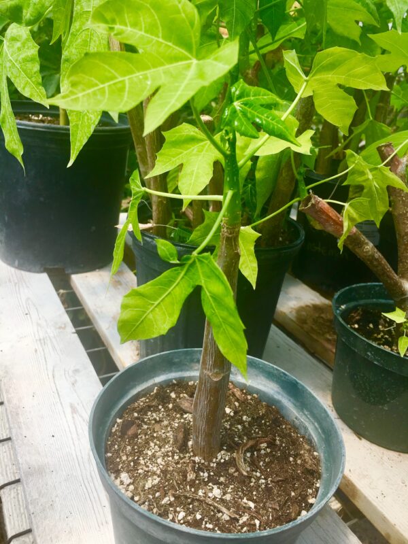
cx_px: 204
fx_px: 456
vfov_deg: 61.7
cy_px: 272
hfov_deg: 48.2
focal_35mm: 29
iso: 25
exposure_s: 1/686
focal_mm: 4.15
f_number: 2.2
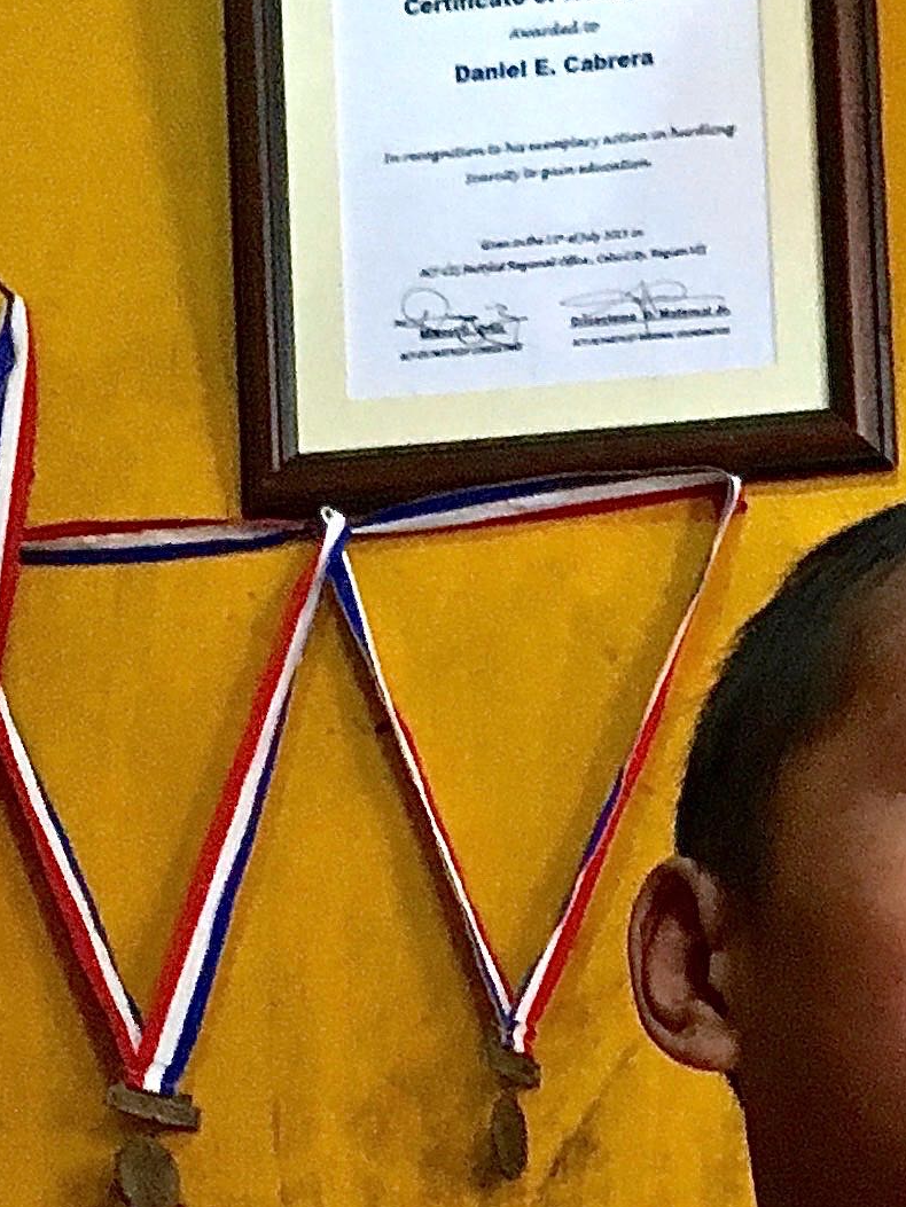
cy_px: 1232
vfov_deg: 17.3
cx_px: 1408
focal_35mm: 111
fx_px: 3873
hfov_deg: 12.6
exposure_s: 1/15
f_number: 2.2
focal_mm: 4.15
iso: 200
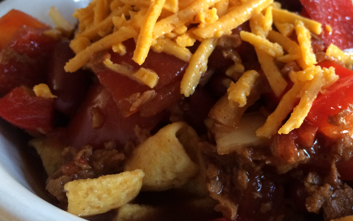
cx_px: 225
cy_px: 84
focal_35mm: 42
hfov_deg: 46.7
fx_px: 404
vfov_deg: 30.4
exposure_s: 1/30
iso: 160
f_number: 2.2
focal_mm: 4.12
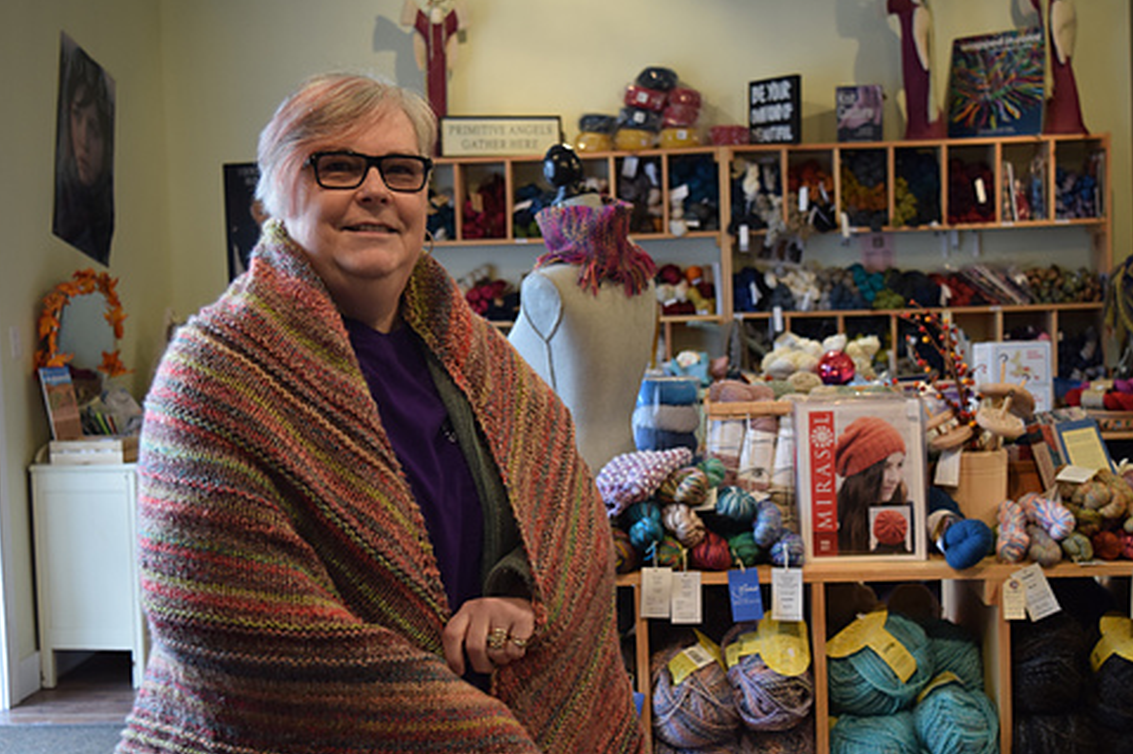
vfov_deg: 27.8
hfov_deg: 40.7
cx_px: 553
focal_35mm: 49
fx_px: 1526
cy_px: 379
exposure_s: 1/60
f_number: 4.2
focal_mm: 31
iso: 800
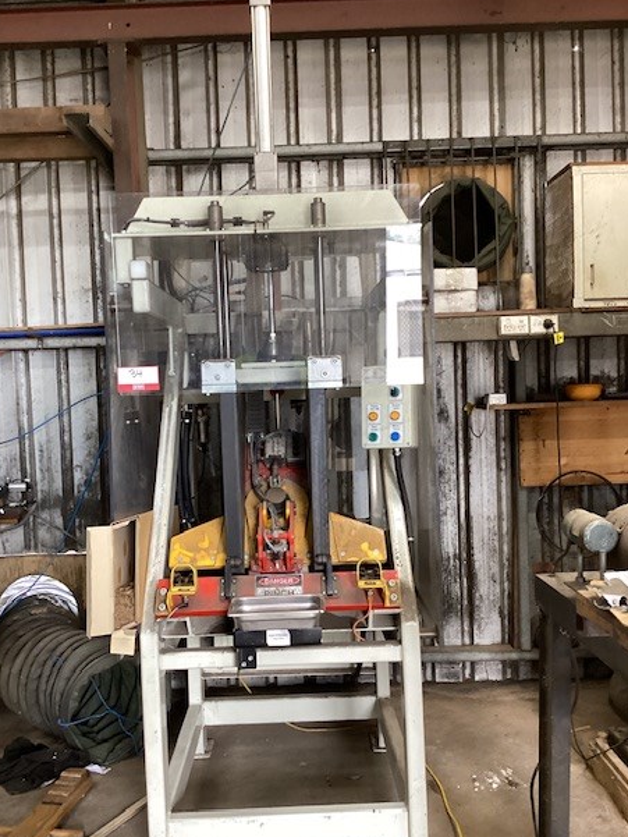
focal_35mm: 33
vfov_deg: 55.3
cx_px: 299
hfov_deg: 42.9
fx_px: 798
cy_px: 423
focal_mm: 3.3
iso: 200
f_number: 2.4
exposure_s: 1/50
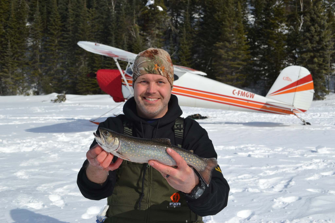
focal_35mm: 42
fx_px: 391
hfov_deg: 46.4
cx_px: 168
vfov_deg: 31.9
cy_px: 112
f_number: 8
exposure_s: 1/250
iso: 100
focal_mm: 28
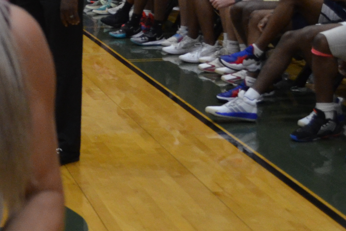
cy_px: 17
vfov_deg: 13.0
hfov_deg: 17.8
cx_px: -157
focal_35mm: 104
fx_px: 999
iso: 1600
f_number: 3.8
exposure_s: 1/320
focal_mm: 20
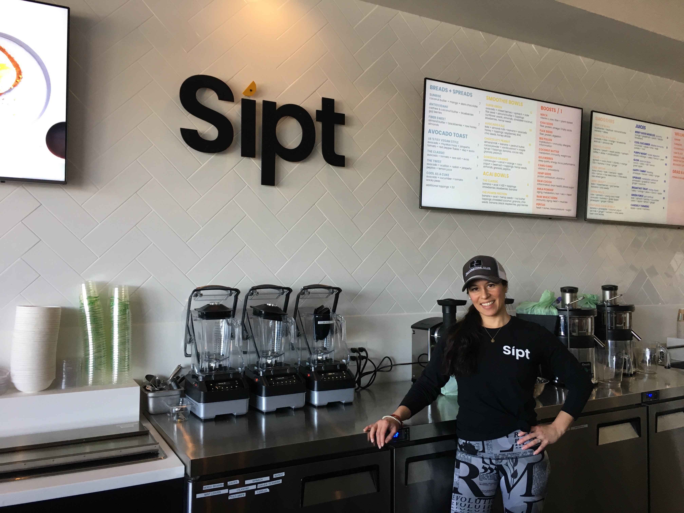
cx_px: 342
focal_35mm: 29
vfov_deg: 48.2
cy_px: 256
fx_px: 573
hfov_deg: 61.7
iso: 64
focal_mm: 4.15
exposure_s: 1/30
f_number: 2.2
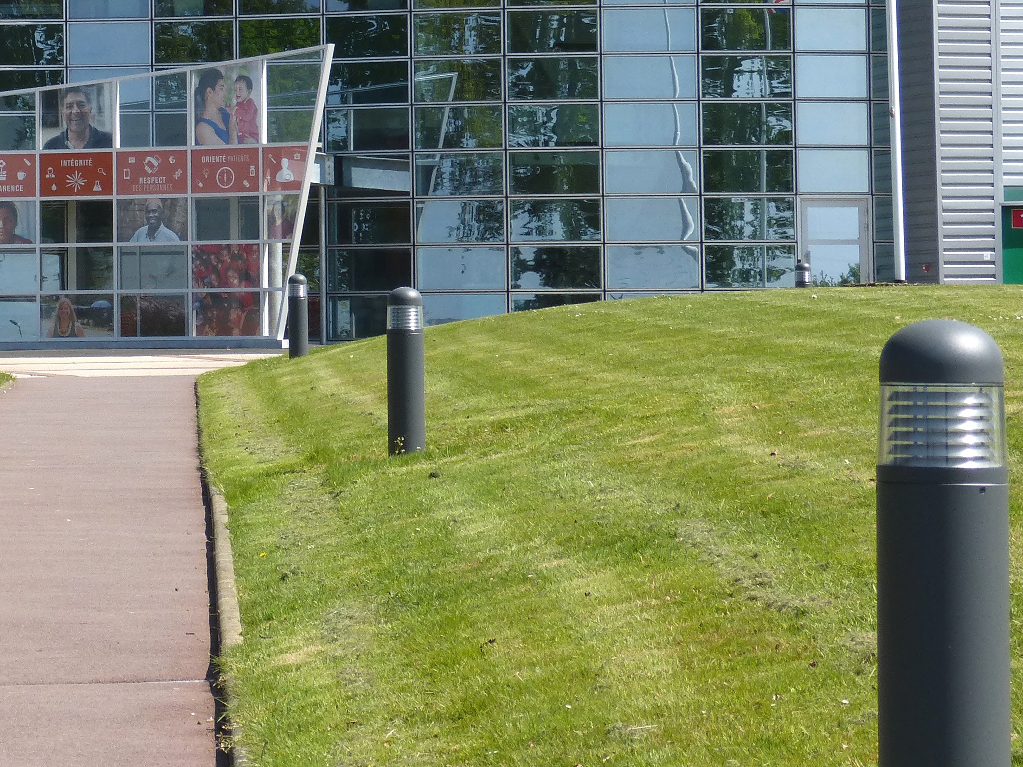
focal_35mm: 163
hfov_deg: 12.0
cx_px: 85
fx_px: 4817
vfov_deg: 9.1
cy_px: 36
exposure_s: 1/1000
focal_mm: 14.1
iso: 100
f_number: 4
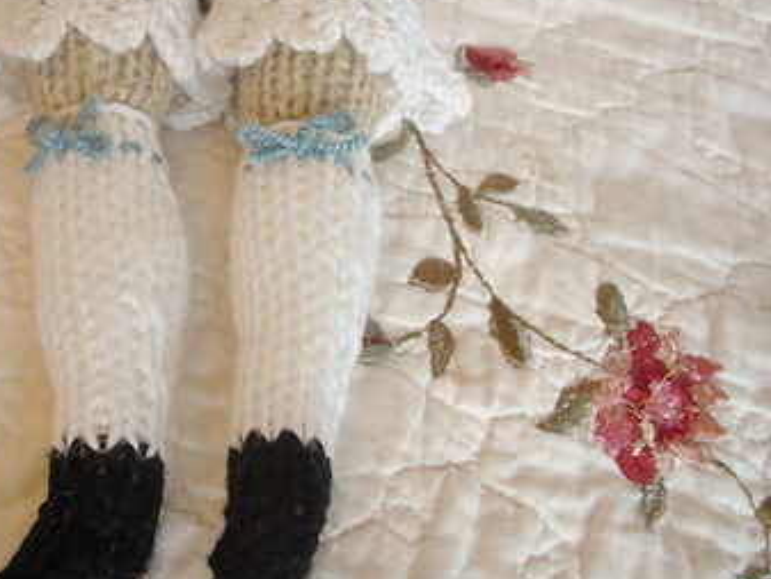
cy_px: 212
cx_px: 210
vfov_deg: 29.6
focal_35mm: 49
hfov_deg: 38.1
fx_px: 1092
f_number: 4
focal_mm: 5.9
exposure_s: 1/160
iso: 100
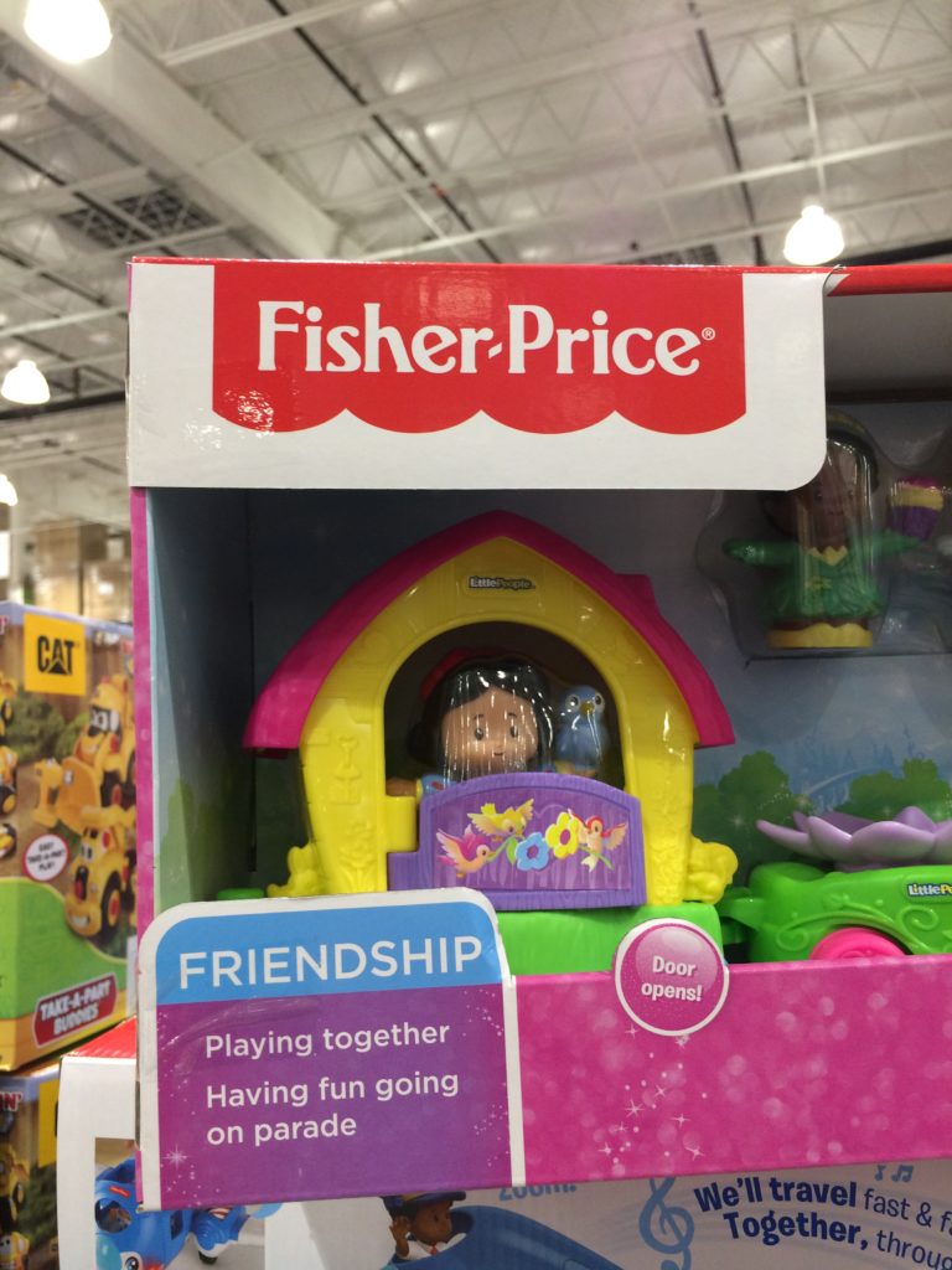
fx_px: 1063
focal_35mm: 29
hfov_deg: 48.2
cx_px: 476
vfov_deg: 61.7
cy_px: 635
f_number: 2.2
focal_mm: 4.15
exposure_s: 1/30
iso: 125
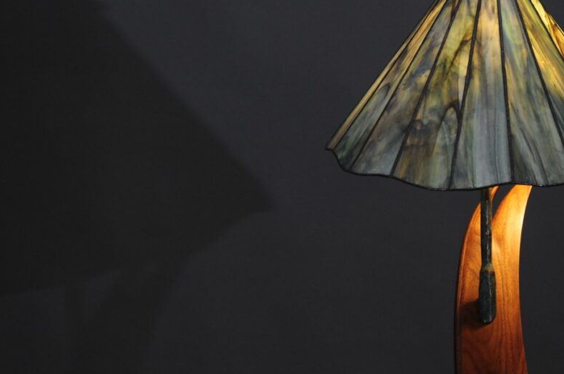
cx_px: 308
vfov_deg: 8.2
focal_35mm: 168
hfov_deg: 12.3
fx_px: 2623
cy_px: 144
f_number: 5.6
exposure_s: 1/60
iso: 1000
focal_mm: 85
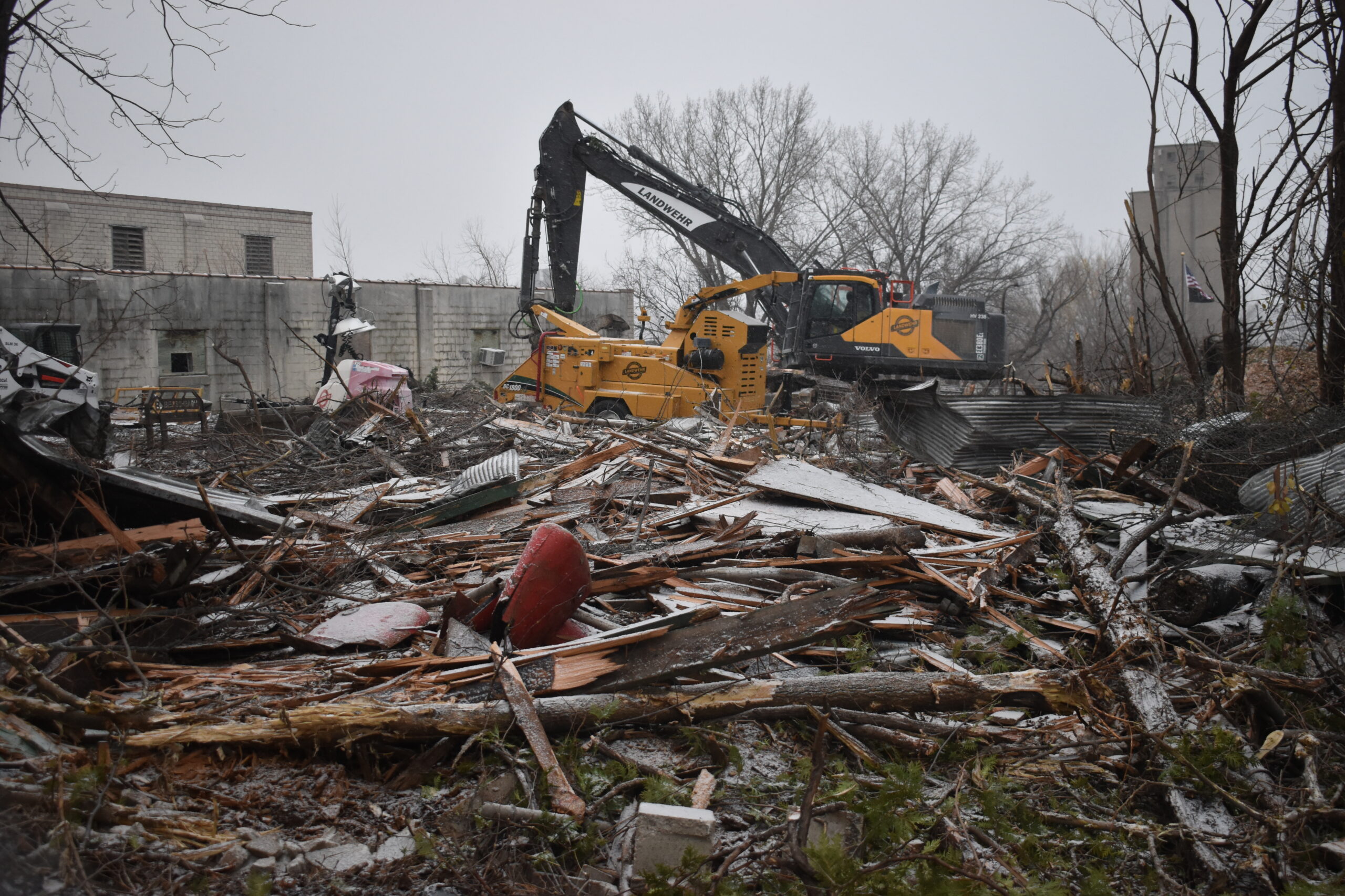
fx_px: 1625
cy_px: 448
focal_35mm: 44
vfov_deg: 30.9
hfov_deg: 45.0
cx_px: 672
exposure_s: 1/200
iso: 800
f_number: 4.2
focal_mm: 29
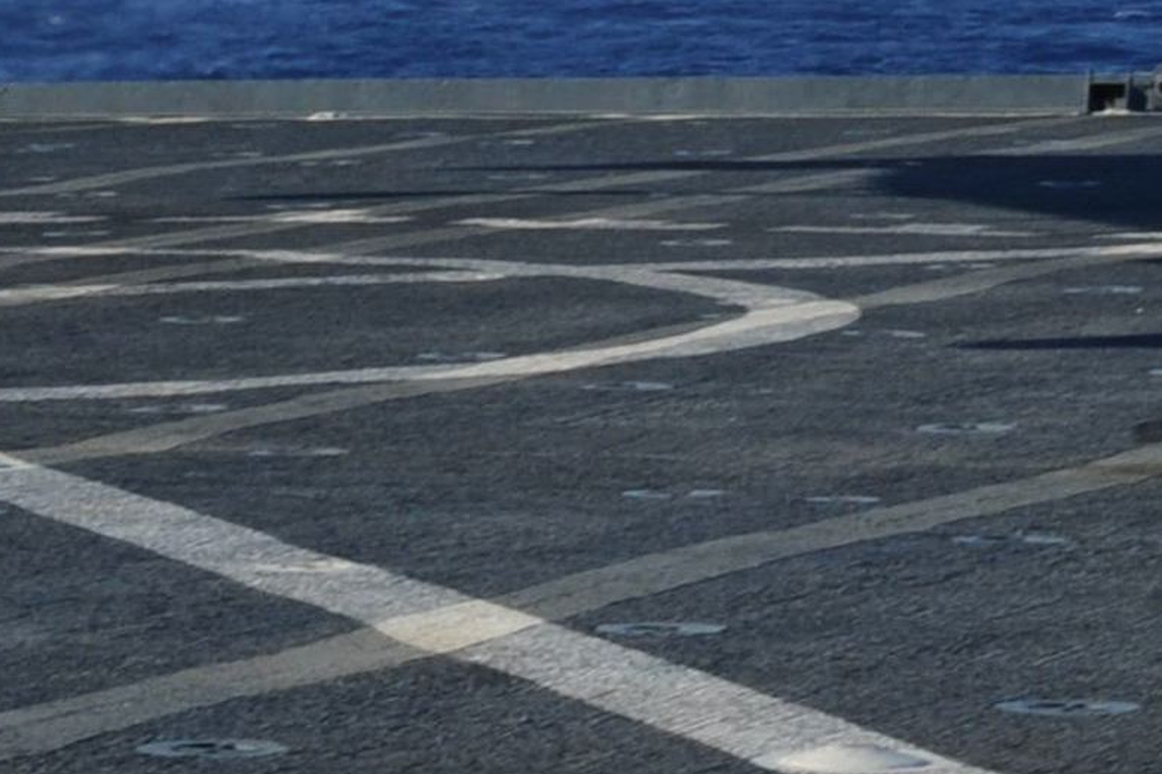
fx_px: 8777
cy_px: -464
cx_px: 1076
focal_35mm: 272
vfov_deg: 5.0
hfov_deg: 7.6
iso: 500
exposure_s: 1/160
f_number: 22
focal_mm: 50
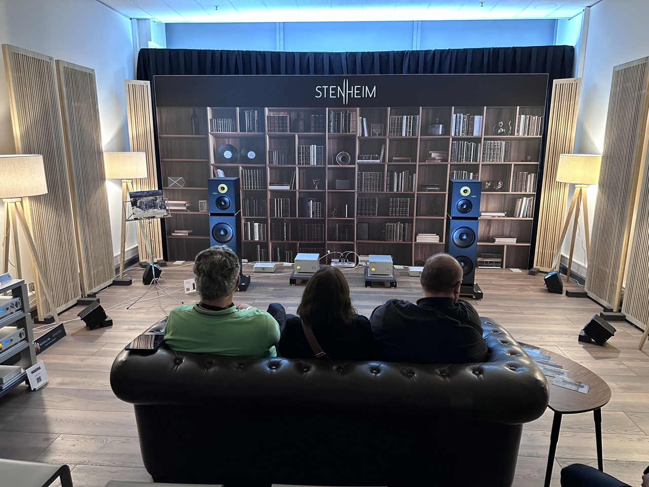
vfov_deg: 56.8
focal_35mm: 24
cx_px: 324
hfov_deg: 71.6
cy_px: 244
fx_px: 450
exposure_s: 1/37
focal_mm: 6.86
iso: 800
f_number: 1.78
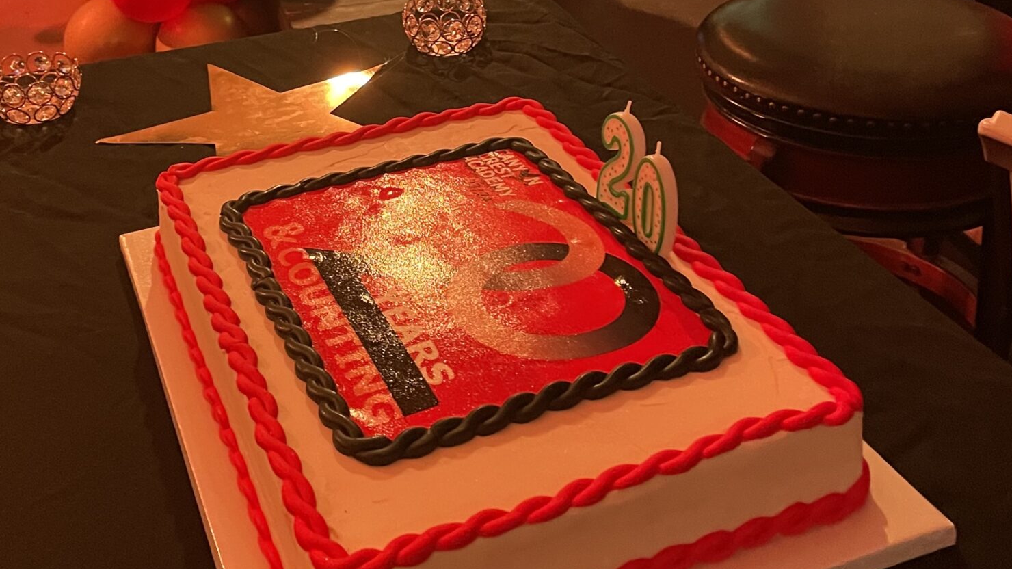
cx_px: 460
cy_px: 29
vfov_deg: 23.6
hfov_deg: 42.1
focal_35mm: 49
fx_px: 1315
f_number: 1.6
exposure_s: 1/28
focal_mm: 4.2
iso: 640
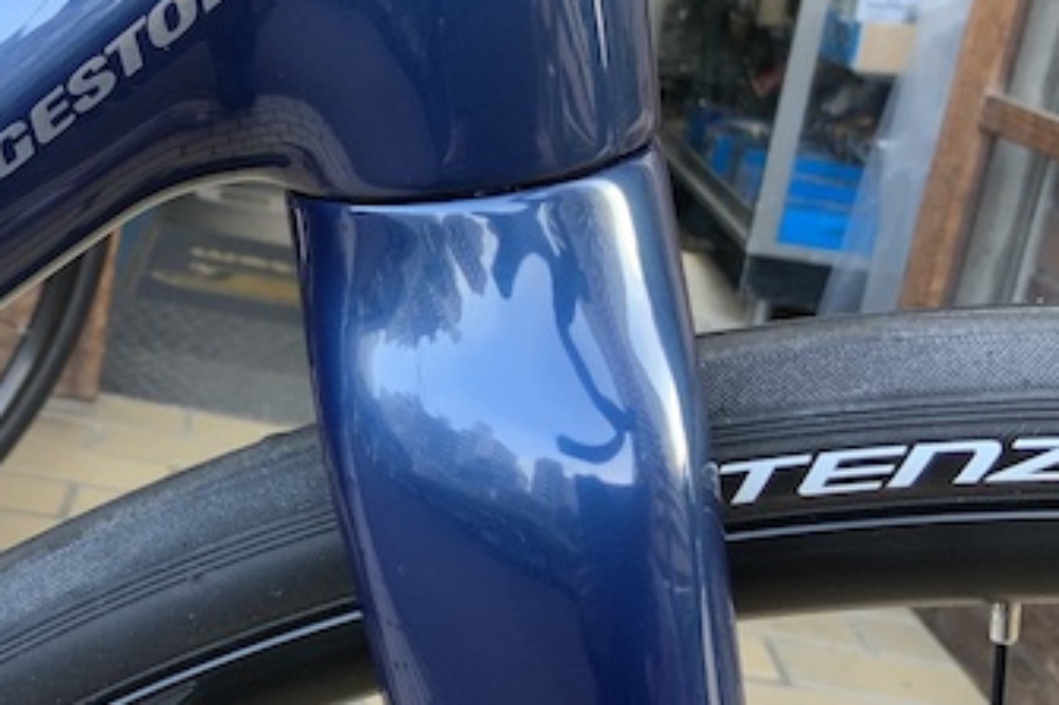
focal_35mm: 63
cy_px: 277
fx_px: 1852
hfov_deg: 30.8
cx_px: 152
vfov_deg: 21.5
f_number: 1.8
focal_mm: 3
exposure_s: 1/50
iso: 50
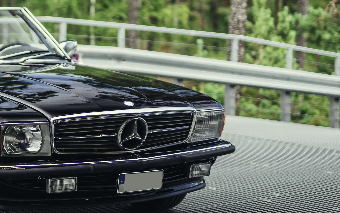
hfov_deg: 18.0
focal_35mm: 113
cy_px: 83
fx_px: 1047
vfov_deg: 11.6
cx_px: 1
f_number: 1.4
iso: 160
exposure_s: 1/800
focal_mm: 50
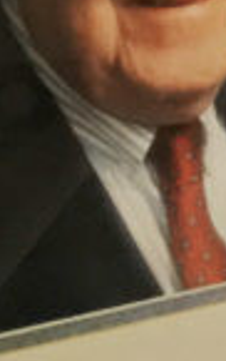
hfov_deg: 5.7
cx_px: 673
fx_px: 2132
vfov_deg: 9.1
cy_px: -331
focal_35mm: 217
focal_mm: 4.15
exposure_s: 1/30
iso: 100
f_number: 2.2
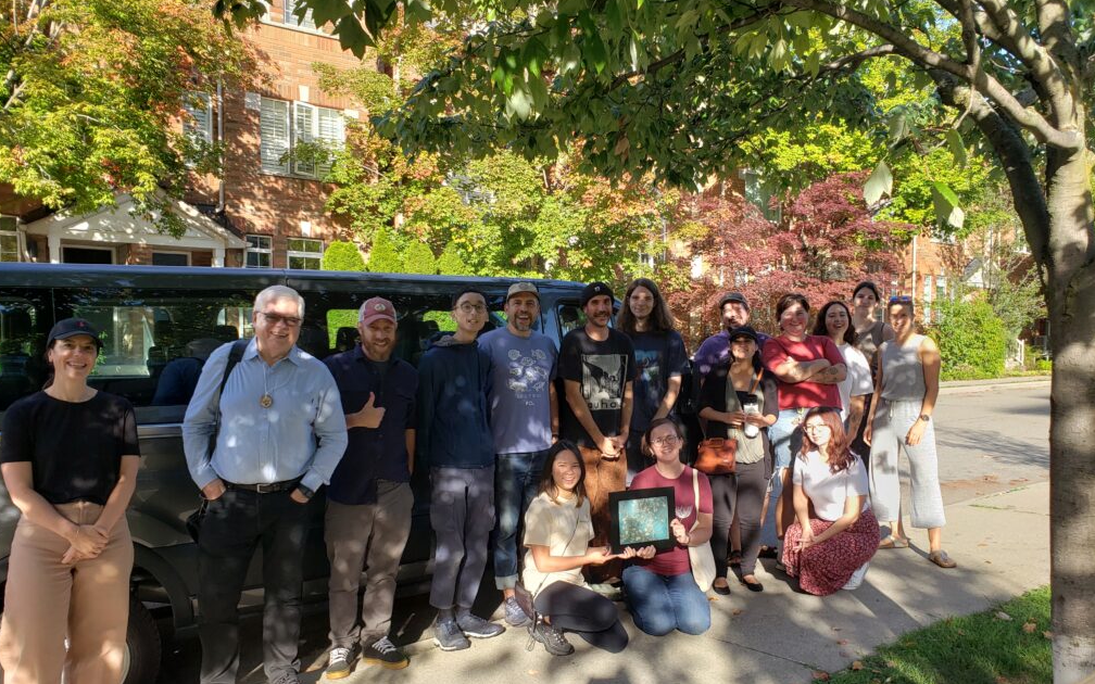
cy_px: 392
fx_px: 836
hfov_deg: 66.5
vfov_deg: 44.4
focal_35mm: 28
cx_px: 541
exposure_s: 1/347
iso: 50
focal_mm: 4.3
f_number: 2.4
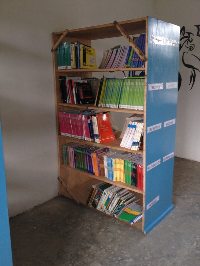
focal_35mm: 35
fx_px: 270
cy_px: 133
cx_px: 100
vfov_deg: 52.6
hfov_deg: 40.7
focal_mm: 4.28
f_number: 2.4
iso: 50
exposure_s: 1/27
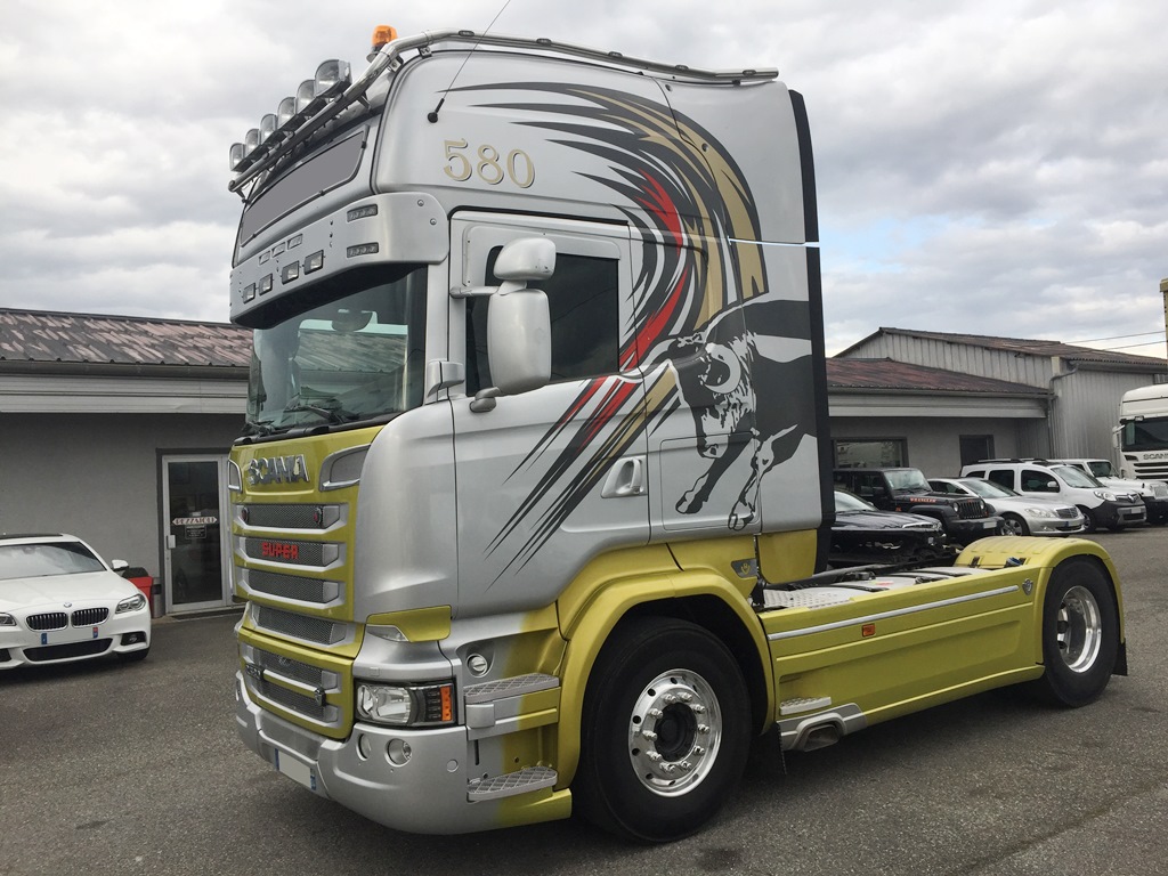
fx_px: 979
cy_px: 438
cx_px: 584
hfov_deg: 61.7
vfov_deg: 48.2
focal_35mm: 29
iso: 32
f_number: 2.2
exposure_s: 1/514
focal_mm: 4.15
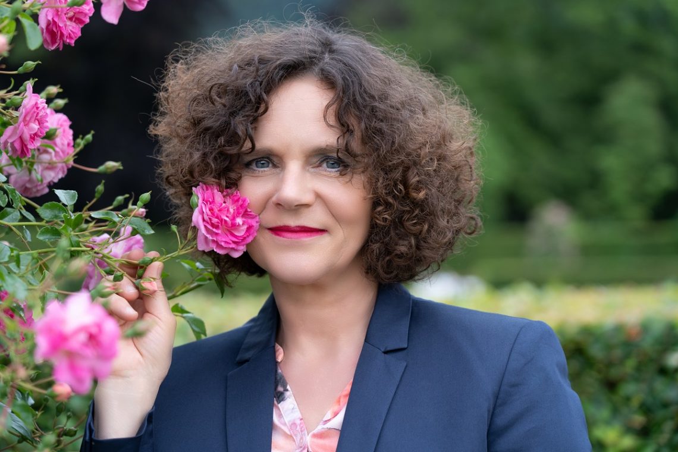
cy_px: 226
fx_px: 1808
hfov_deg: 21.2
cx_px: 339
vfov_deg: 14.3
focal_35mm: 96
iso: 250
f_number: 4
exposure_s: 1/160
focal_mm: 96
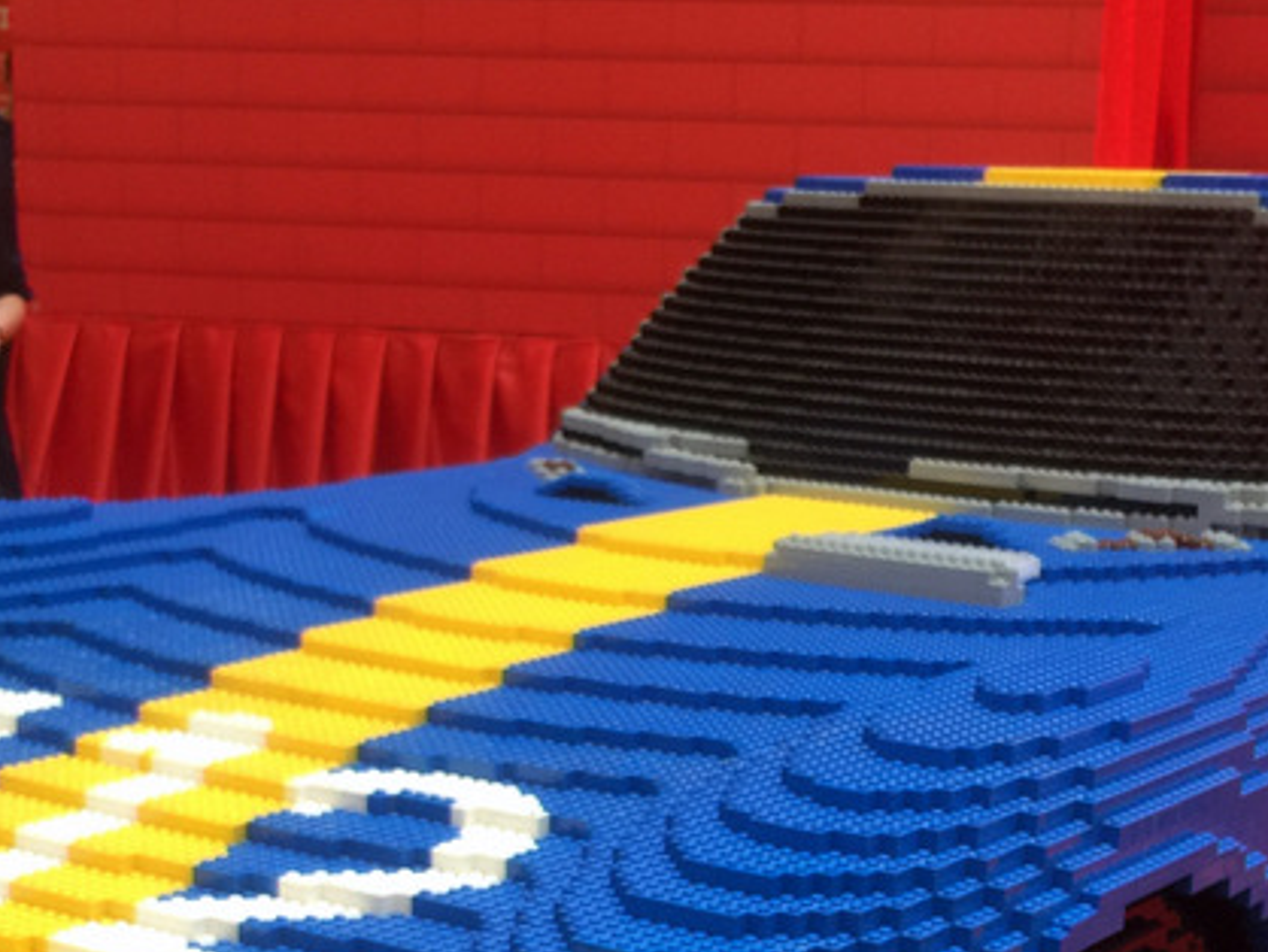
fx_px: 2602
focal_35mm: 71
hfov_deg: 27.4
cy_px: 794
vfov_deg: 20.5
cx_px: 664
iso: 40
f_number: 2.2
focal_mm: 4.15
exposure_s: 1/17
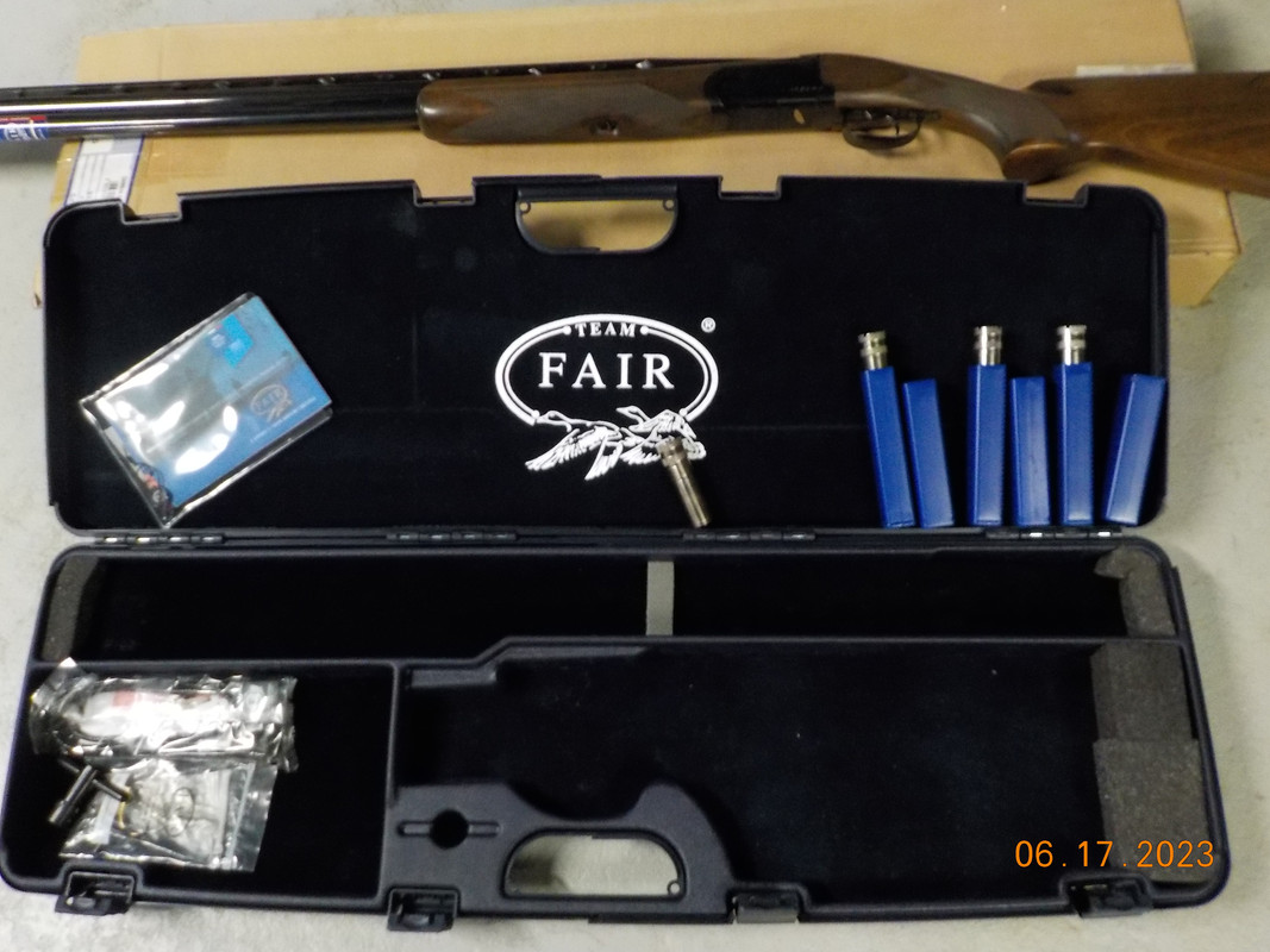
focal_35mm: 30
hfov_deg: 60.0
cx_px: 635
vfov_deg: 46.8
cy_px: 476
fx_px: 1101
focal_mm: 4.1
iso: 640
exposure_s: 1/15
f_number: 3.3
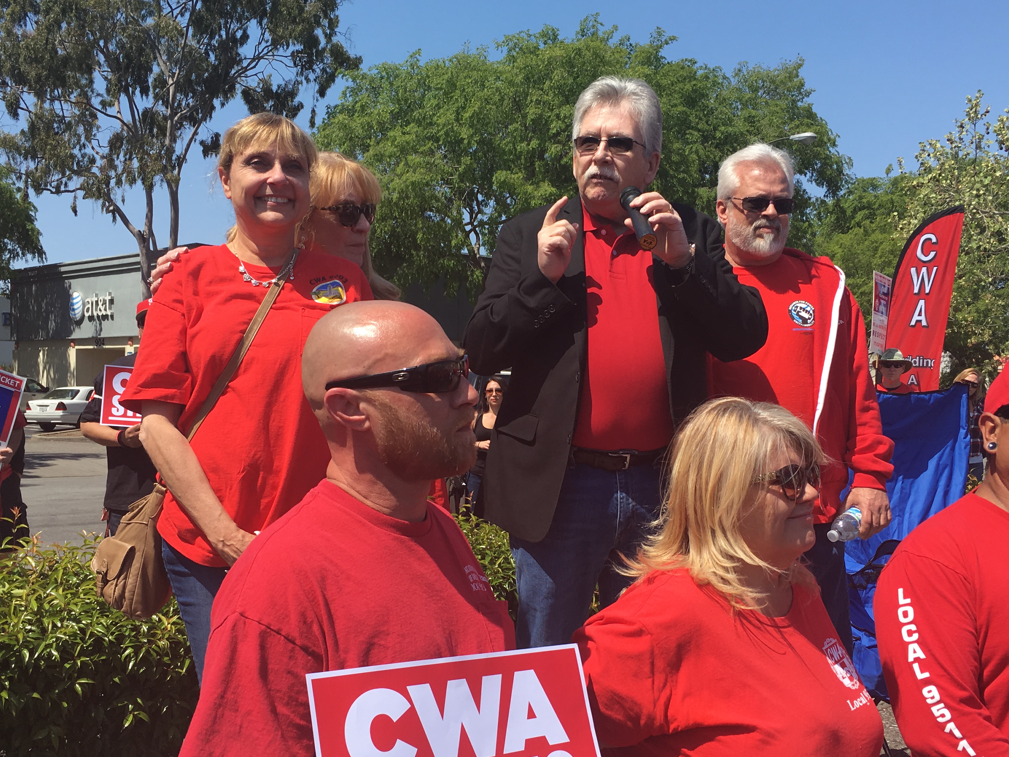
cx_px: 504
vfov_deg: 36.7
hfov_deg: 47.9
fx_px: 1137
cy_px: 443
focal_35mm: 39
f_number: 2.2
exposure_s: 1/1221
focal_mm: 4.15
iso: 25
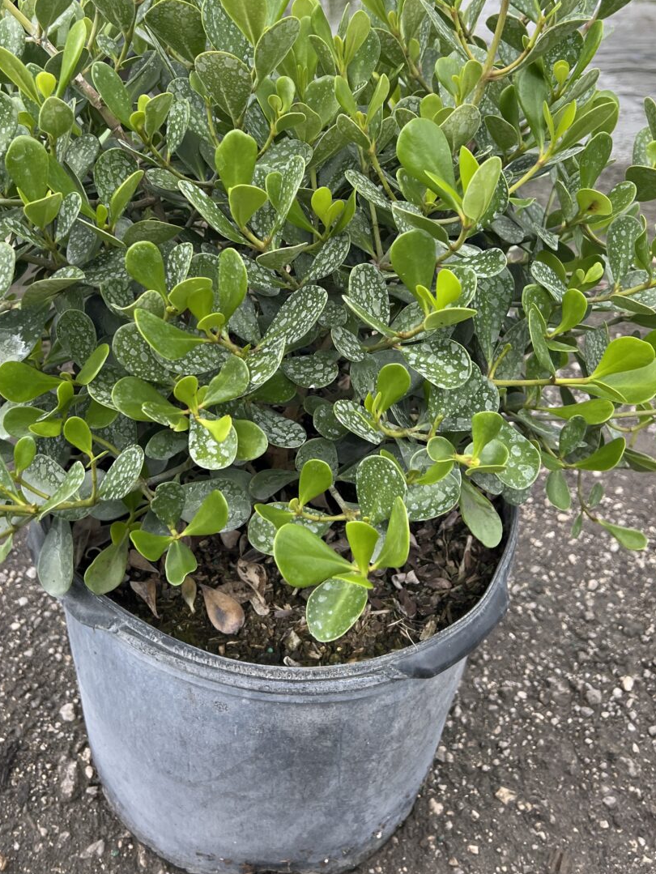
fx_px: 934
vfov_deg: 49.1
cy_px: 279
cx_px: 277
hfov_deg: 38.6
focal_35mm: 37
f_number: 1.5
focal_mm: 5.7
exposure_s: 1/121
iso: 80
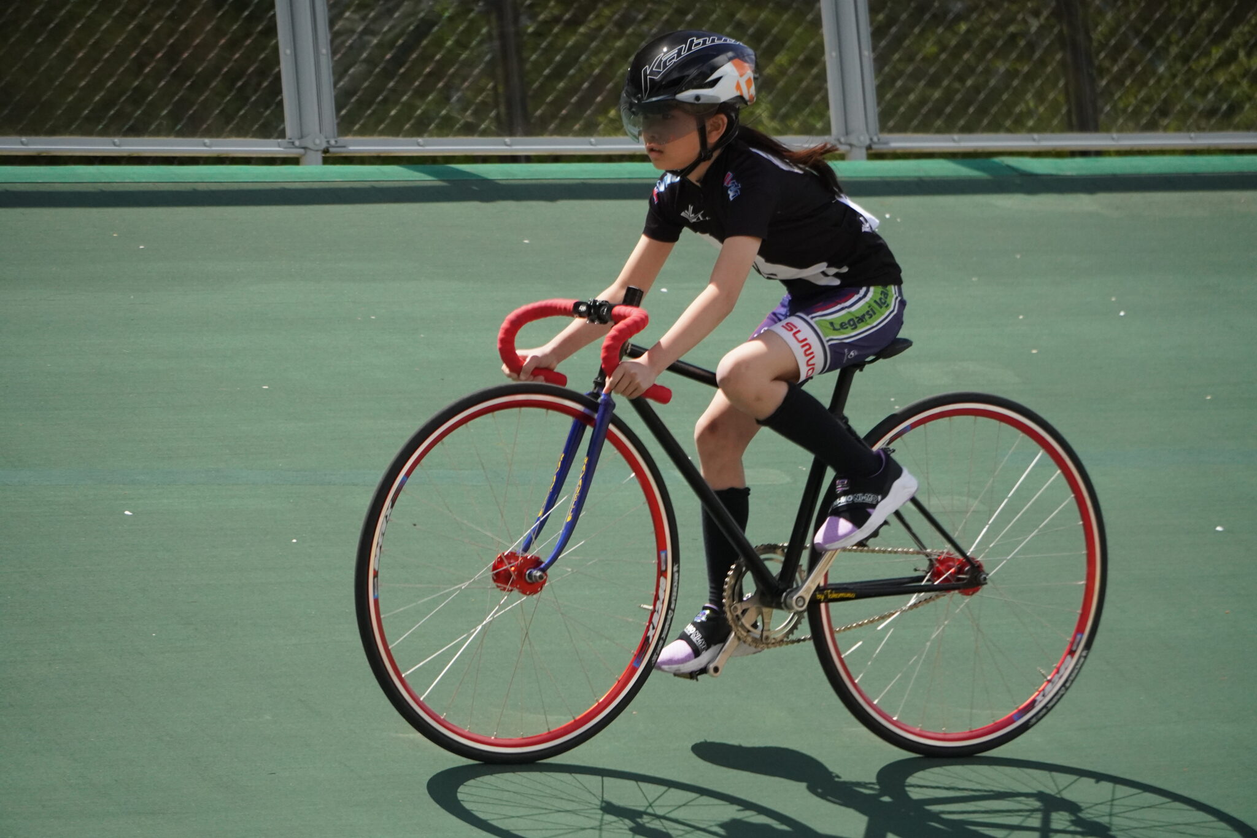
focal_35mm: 183
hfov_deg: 11.2
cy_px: 419
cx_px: 628
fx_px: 6389
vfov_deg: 7.5
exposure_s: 1/2000
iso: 2000
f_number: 5.6
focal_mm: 122
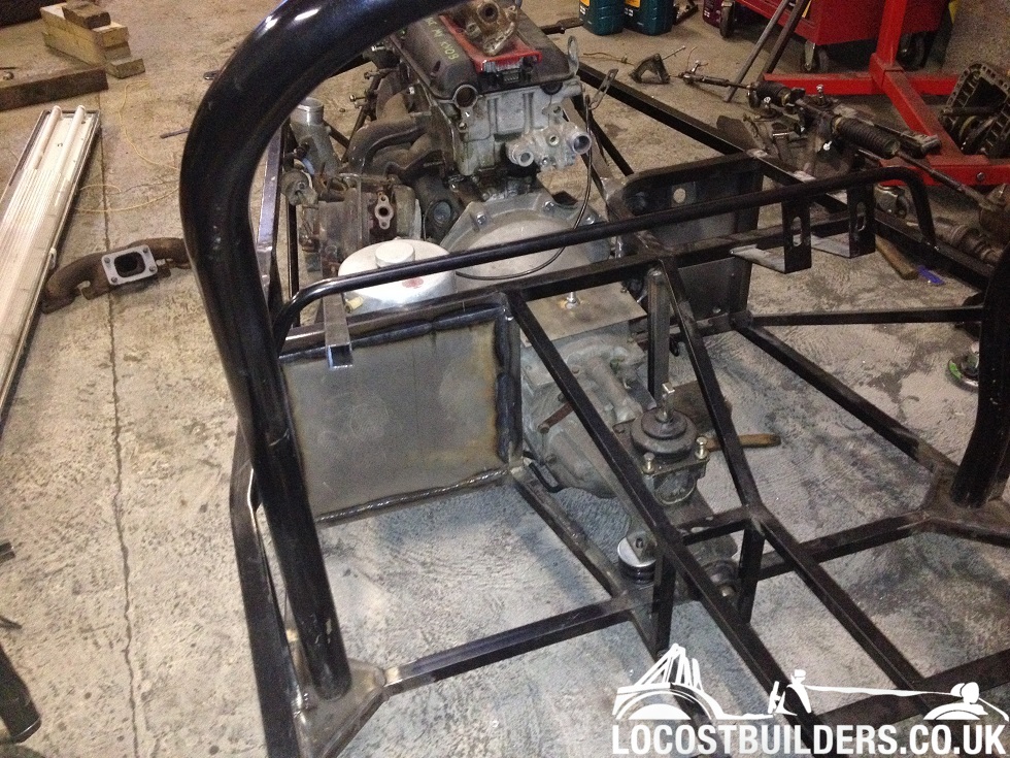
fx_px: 1021
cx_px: 505
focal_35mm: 35
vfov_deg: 40.7
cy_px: 379
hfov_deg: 52.6
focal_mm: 4.28
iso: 500
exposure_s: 1/16
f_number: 2.4
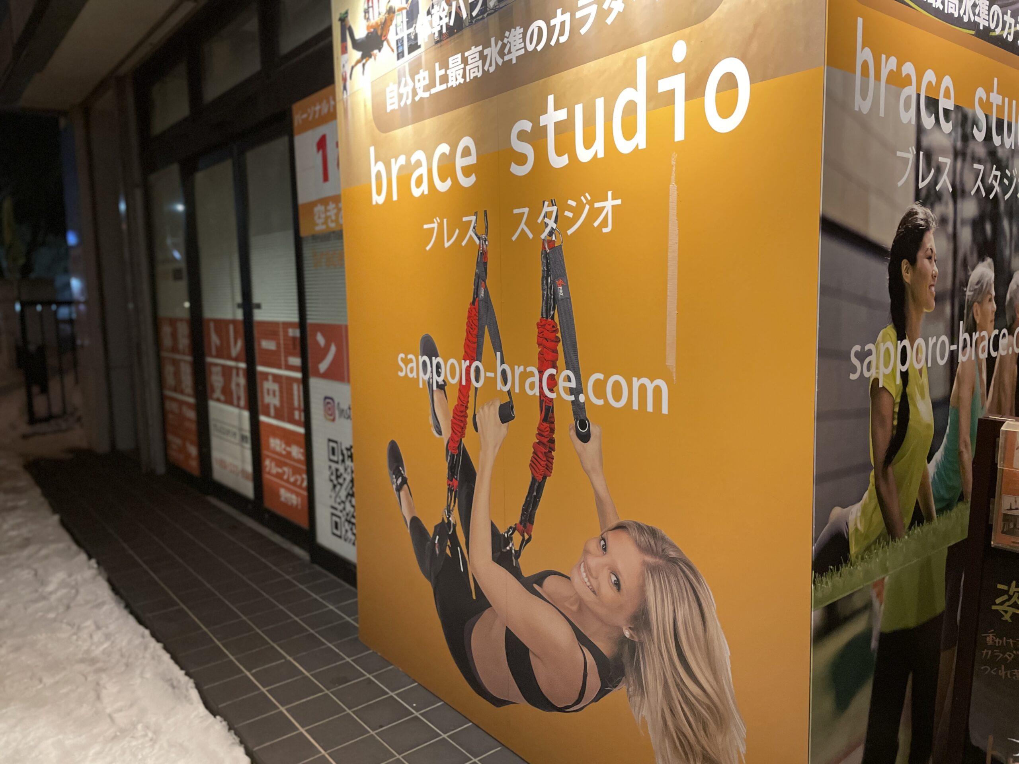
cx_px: 510
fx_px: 765
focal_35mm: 26
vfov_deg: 53.1
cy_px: 382
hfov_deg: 67.3
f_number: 1.6
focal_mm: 4.2
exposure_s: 1/50
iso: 200
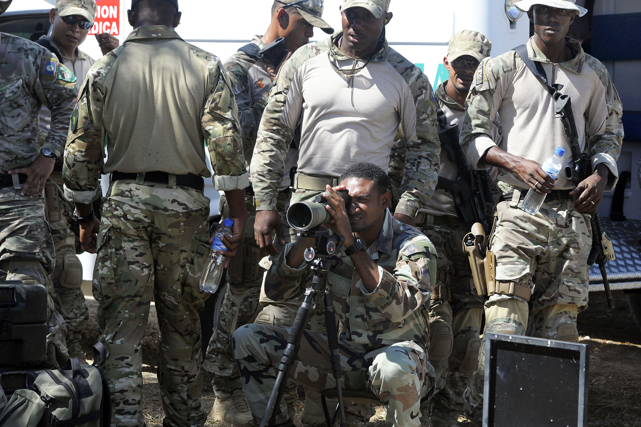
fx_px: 2911
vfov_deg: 8.4
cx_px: 330
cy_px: 220
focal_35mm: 164
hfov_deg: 12.6
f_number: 7.1
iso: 500
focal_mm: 105
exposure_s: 1/640
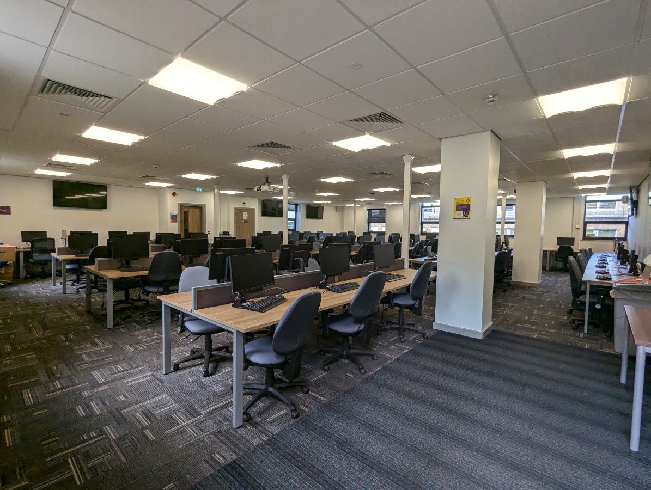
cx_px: 326
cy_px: 245
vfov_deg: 78.3
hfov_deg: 94.4
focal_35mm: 16
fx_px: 301
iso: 80
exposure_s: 1/192
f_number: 2.2
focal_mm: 2.35
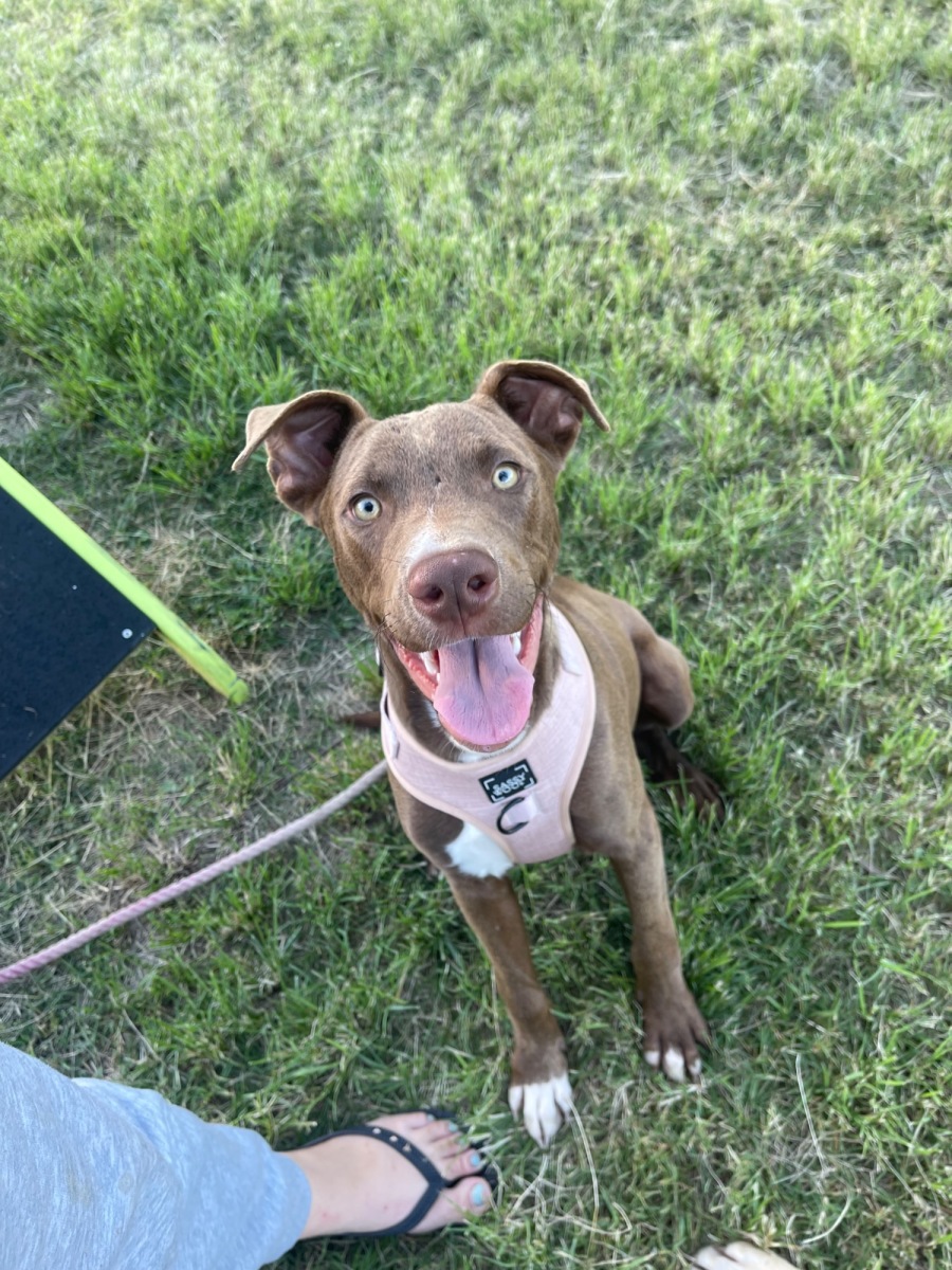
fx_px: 917
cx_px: 476
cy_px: 635
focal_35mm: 25
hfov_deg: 54.9
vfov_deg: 69.4
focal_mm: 5.1
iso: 40
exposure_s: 1/121
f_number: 1.6
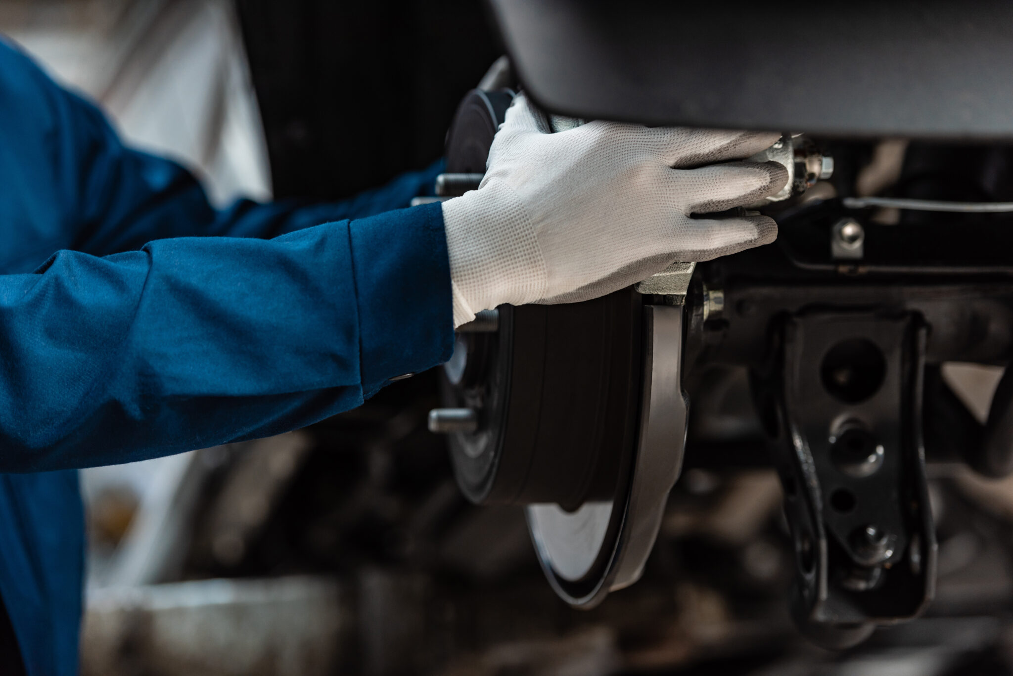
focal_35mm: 125
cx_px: 506
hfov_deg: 16.4
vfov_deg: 11.0
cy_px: 338
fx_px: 3518
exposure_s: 1/200
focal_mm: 125
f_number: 2.8
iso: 200
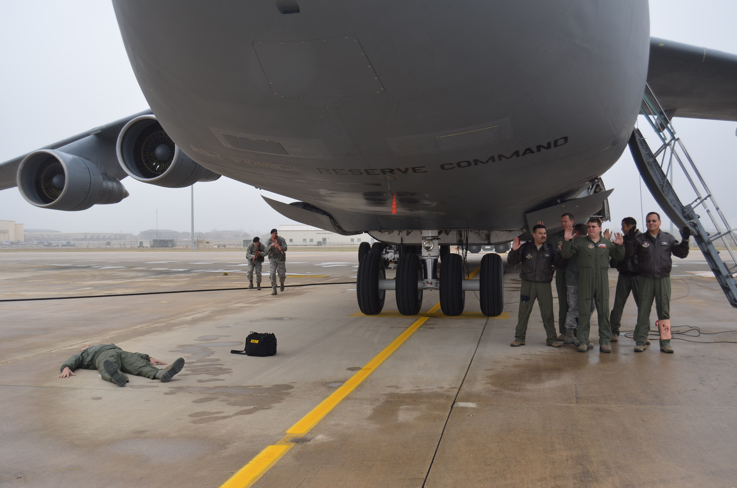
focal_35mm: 39
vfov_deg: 34.1
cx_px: 368
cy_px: 244
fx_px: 797
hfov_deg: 49.6
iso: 100
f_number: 4.5
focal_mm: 26
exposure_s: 1/200
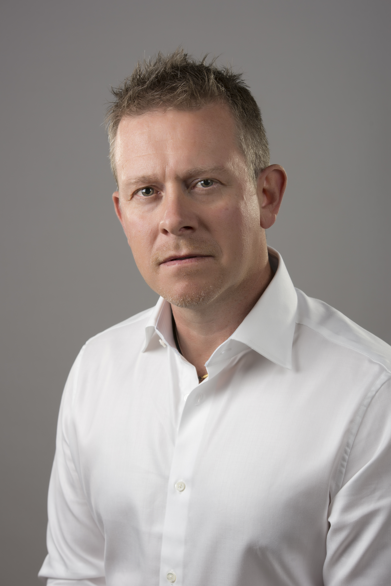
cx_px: 196
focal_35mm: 82
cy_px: 293
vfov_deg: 24.8
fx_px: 1335
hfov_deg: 16.7
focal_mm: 82
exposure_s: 1/125
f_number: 9
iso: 100
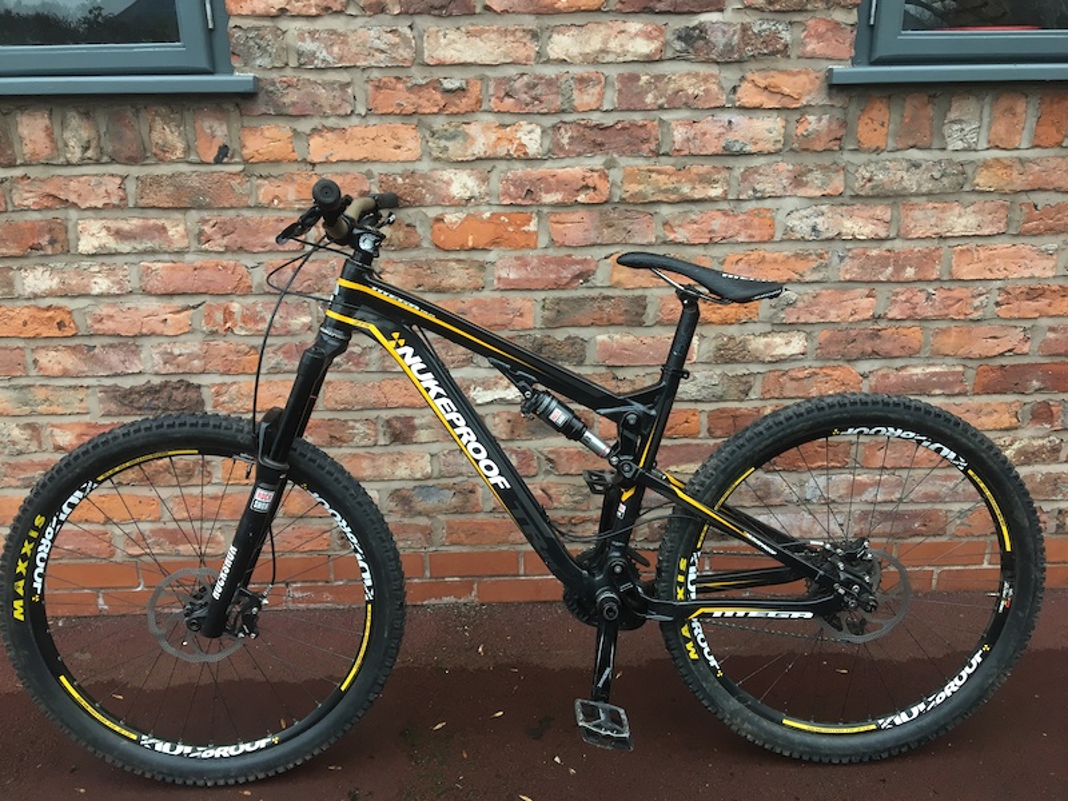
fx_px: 895
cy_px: 400
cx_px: 534
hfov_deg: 61.7
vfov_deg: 48.2
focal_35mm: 29
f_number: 2.2
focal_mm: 4.15
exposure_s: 1/33
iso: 25
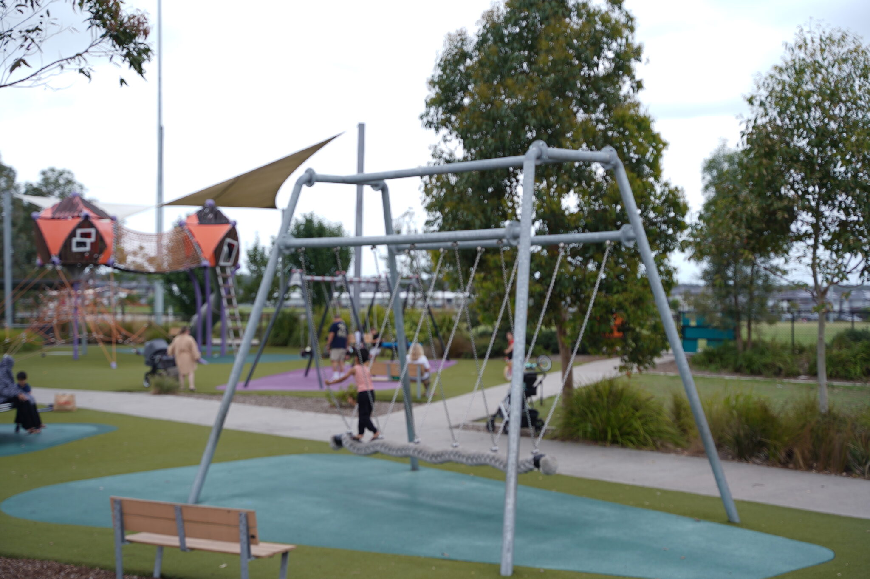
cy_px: 290
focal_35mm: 56
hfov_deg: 35.7
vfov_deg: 24.2
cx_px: 435
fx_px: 1352
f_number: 3.5
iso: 80
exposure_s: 1/500
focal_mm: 56
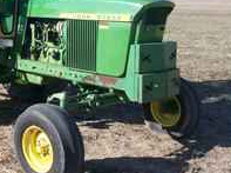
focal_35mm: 63
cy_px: 41
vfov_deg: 23.0
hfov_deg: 29.8
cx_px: 35
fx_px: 420
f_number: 4.8
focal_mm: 6
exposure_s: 1/337
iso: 80
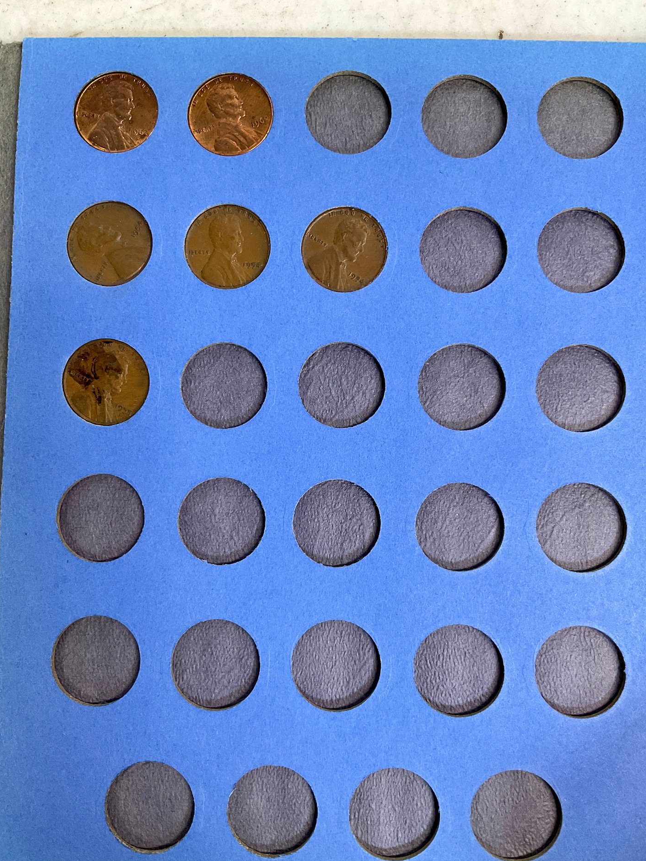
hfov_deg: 45.4
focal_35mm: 31
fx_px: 771
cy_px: 457
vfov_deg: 58.3
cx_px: 343
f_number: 1.8
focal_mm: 3
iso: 64
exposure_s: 1/60
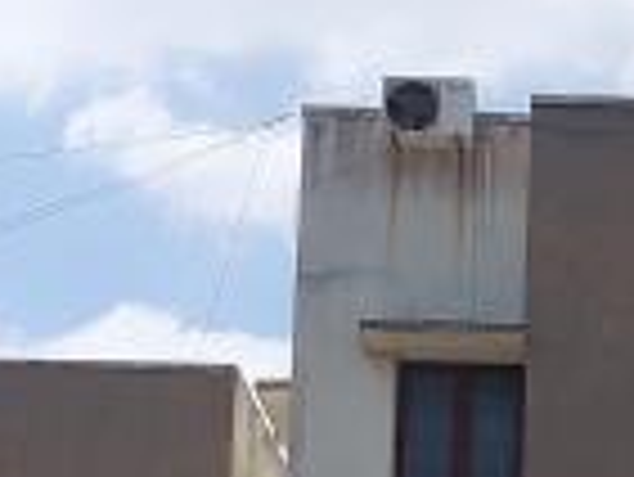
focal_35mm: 136
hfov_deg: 14.2
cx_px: 674
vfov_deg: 10.5
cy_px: 765
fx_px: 2493
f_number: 1.8
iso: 20
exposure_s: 1/1016
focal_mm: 4.6
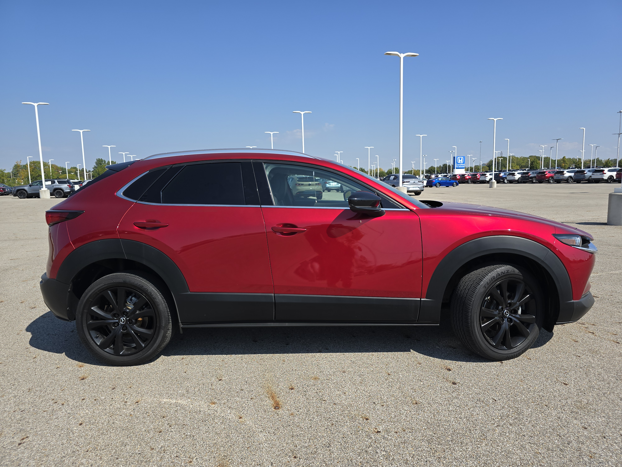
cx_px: 311
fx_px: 413
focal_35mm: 23
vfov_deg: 58.9
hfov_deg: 73.9
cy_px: 234
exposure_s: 1/939
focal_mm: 6.3
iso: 12
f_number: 1.7
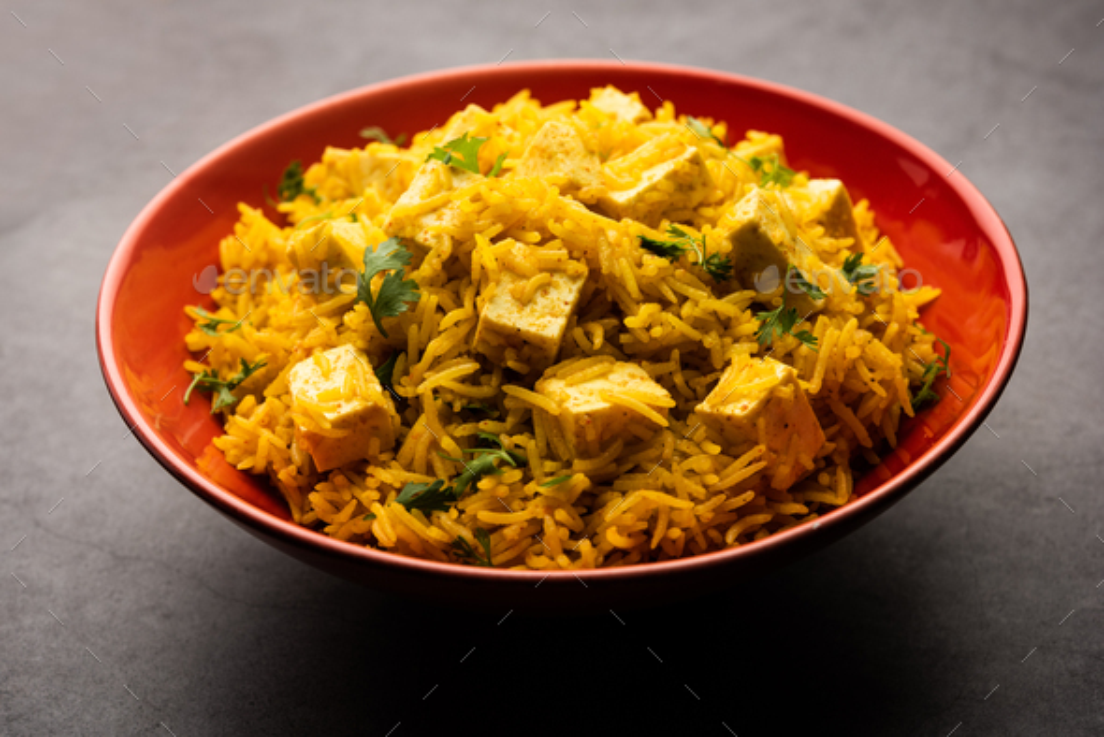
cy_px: 368
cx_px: 552
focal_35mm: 60
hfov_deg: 33.4
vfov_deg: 22.6
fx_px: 1841
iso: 160
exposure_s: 1/125
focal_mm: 60
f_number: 8
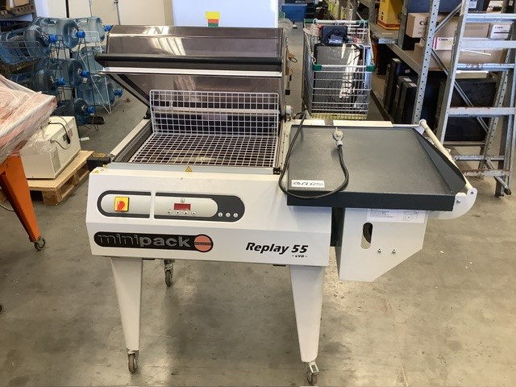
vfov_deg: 45.4
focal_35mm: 31
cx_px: 258
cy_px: 194
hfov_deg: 58.4
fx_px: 462
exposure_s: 1/50
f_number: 2.4
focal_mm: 3.3
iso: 125
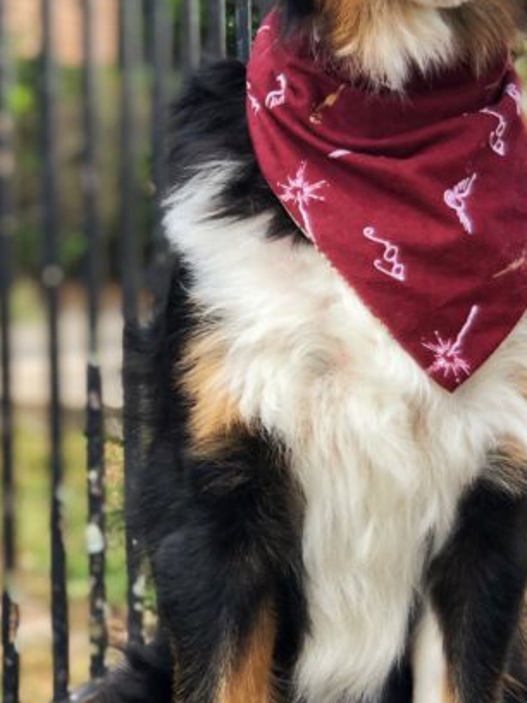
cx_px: 350
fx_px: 2761
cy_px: 325
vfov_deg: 14.5
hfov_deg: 10.9
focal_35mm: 136
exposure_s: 1/156
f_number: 2.4
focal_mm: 6
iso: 16
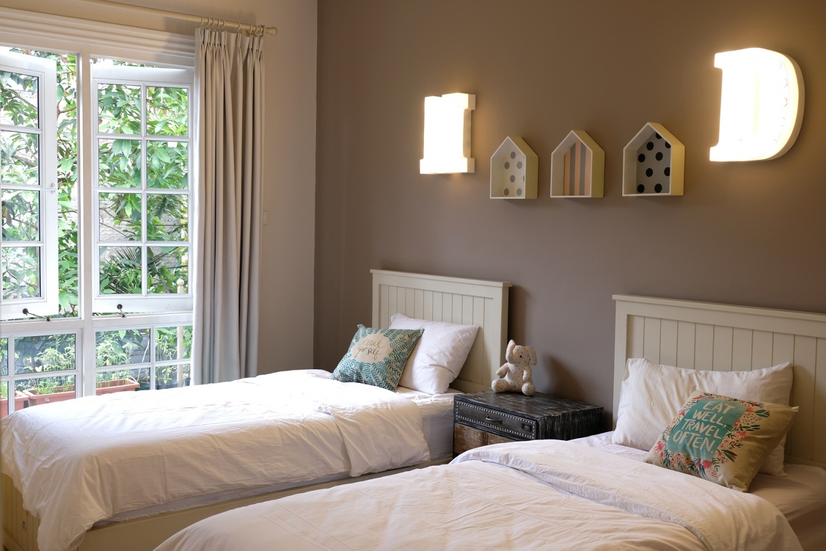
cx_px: 413
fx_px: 826
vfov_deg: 36.9
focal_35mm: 36
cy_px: 276
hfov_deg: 53.1
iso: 100
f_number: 4.2
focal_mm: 24.3
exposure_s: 1/15
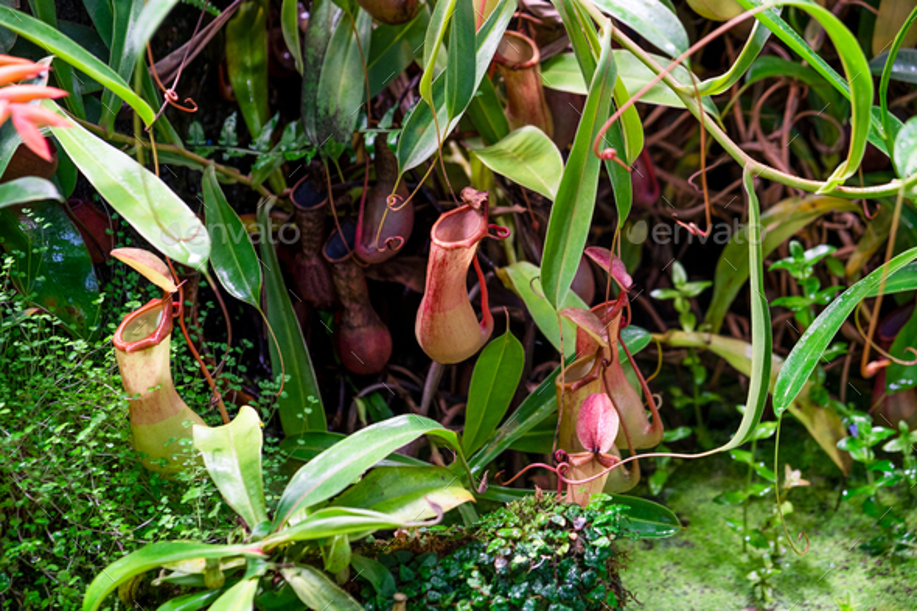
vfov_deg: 21.2
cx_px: 458
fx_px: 1630
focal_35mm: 64
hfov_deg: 31.4
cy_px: 306
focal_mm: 42.5
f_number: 4
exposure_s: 1/40
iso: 200
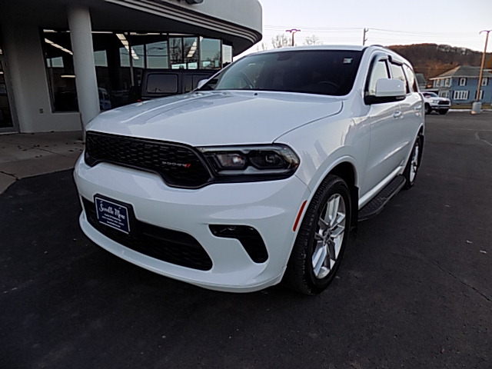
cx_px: 246
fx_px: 327
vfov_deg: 58.9
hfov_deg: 73.9
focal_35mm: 23
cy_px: 184
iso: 80
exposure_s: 1/100
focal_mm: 4
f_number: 3.1
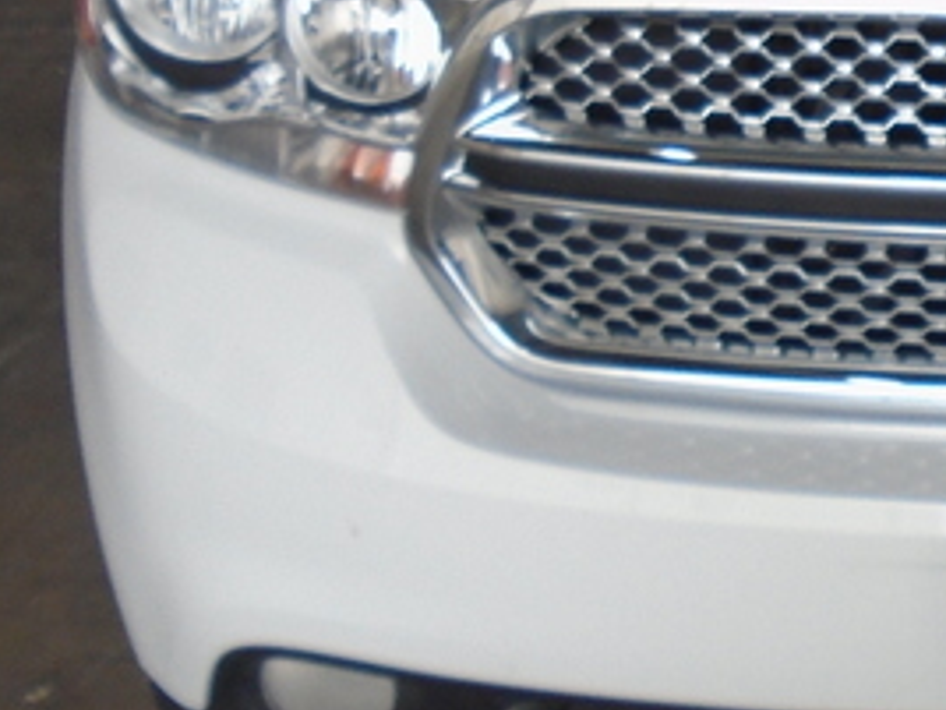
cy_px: -18
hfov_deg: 19.7
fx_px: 2542
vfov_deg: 15.6
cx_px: 1168
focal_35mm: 93
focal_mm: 4.6
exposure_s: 1/50
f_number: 3.2
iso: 100
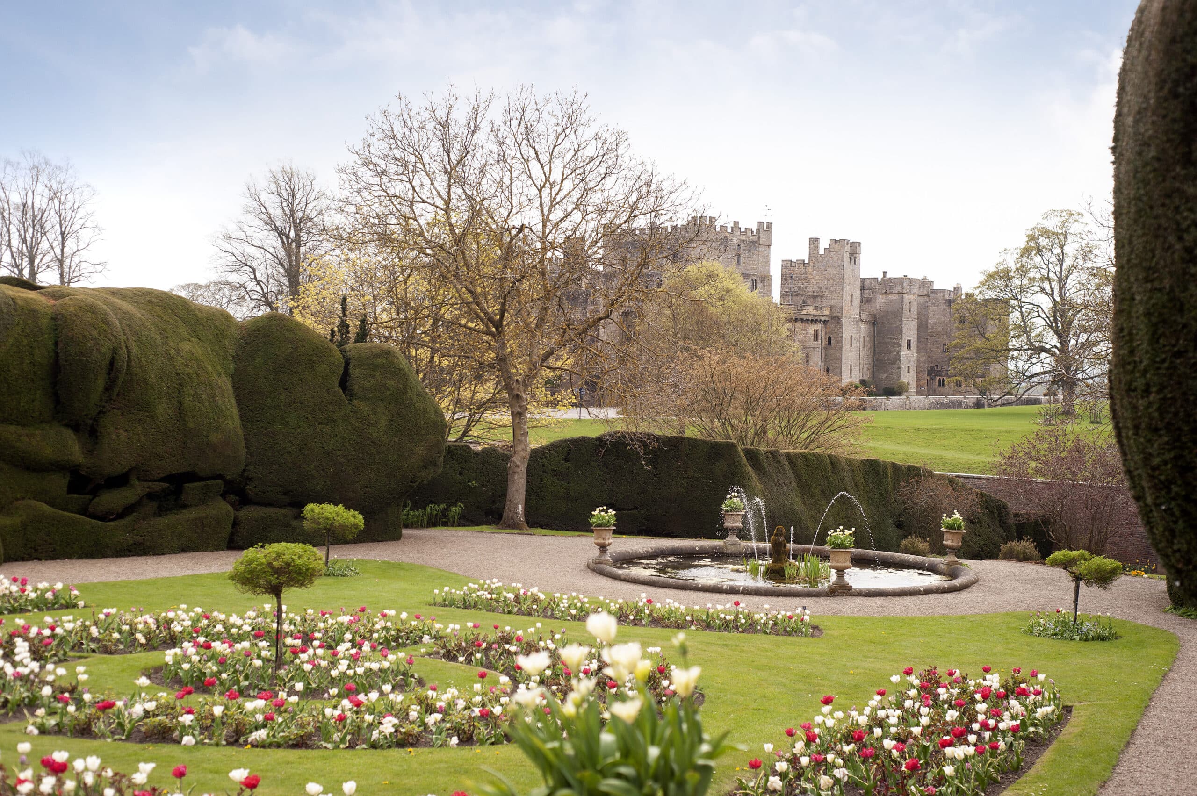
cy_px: 398
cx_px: 598
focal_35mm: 50
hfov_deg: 39.6
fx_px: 1661
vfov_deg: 27.0
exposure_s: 1/640
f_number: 5
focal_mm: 50
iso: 160
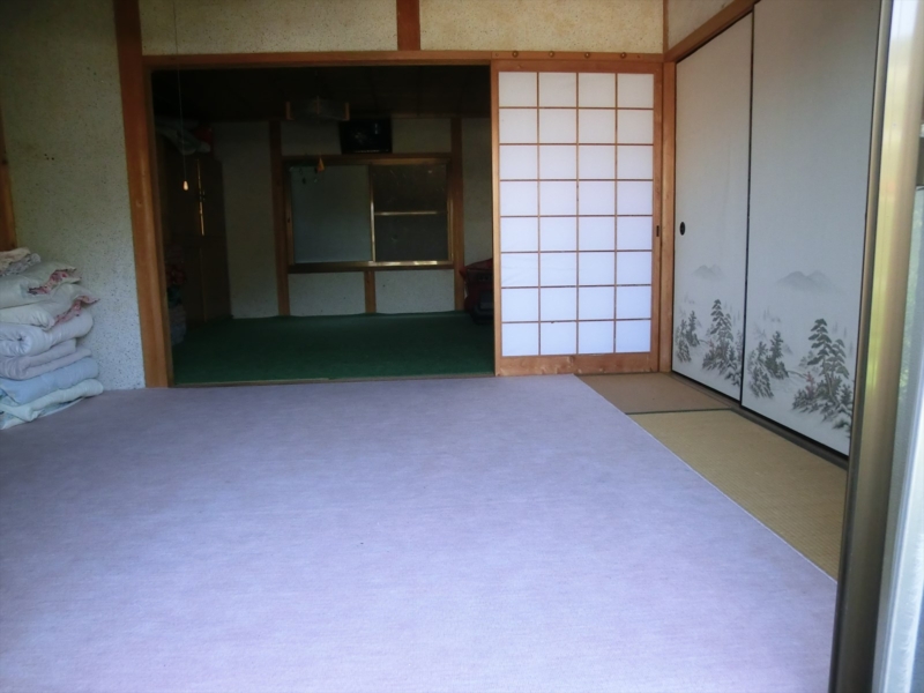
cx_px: 462
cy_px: 346
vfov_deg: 56.8
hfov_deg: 71.6
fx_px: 641
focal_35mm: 24
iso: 160
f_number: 3
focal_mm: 4.24
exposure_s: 1/60
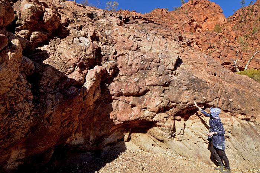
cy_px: 86
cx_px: 130
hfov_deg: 100.4
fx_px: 108
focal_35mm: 15
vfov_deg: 77.4
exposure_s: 1/60
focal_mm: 10
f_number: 18
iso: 200
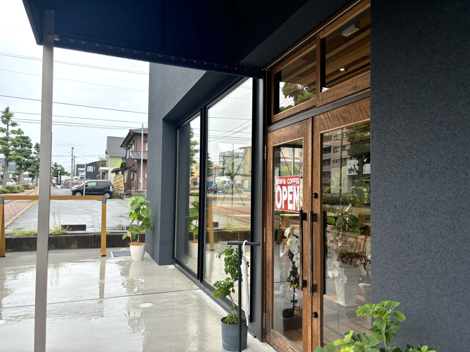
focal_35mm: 26
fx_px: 353
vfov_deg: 53.1
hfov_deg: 67.3
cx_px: 235
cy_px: 176
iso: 50
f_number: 1.6
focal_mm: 5.96
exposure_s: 1/510
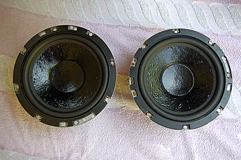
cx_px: 120
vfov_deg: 38.8
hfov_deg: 55.9
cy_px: 80
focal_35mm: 34
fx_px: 227
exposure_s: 1/60
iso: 200
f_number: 5
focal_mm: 23.13
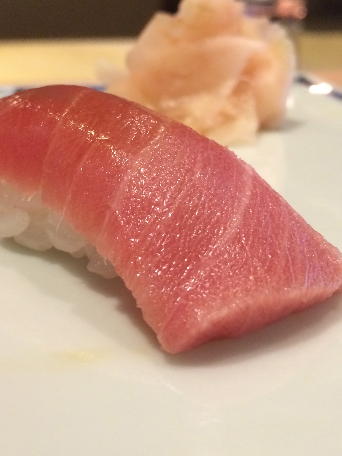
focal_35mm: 49
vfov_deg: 38.8
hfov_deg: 29.4
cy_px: 188
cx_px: 102
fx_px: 645
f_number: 2.2
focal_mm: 4.12
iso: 320
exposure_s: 1/20
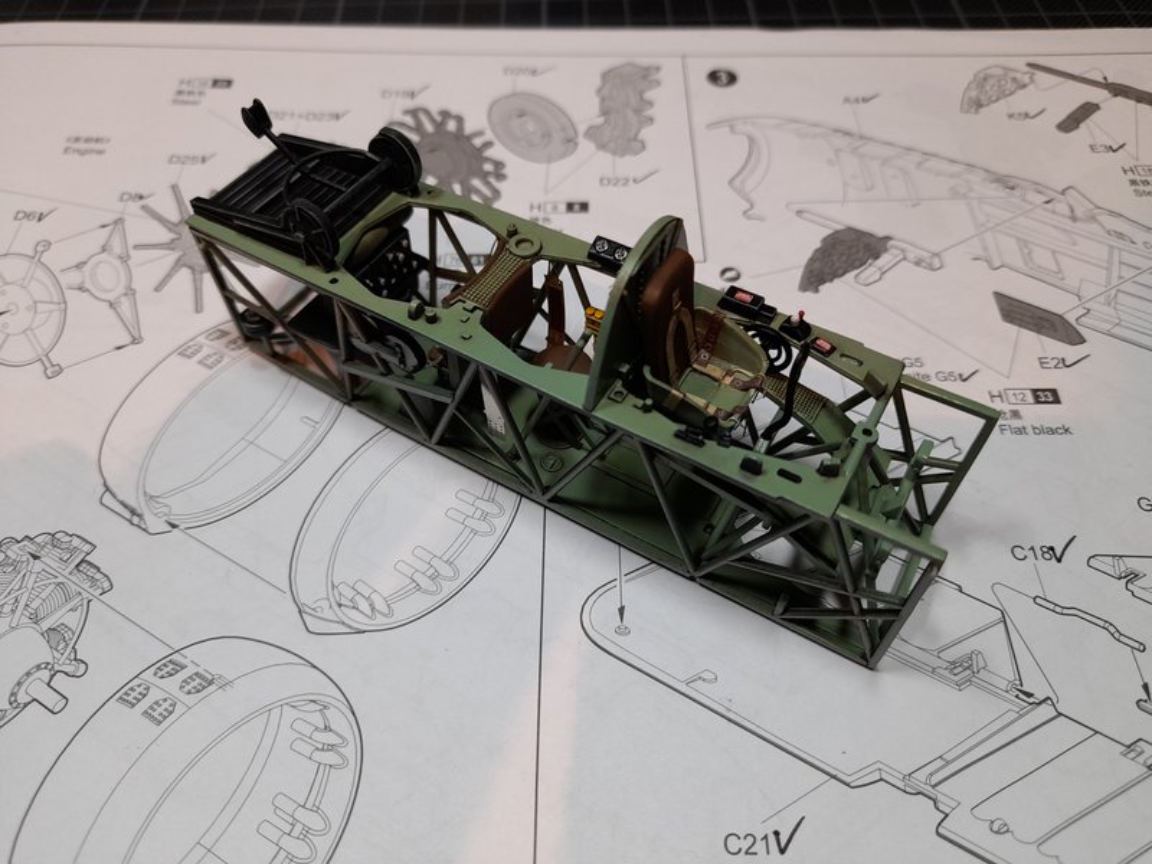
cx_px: 576
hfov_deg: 69.4
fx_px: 832
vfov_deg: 54.9
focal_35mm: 25
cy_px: 432
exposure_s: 1/50
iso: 80
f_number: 2
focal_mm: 4.6
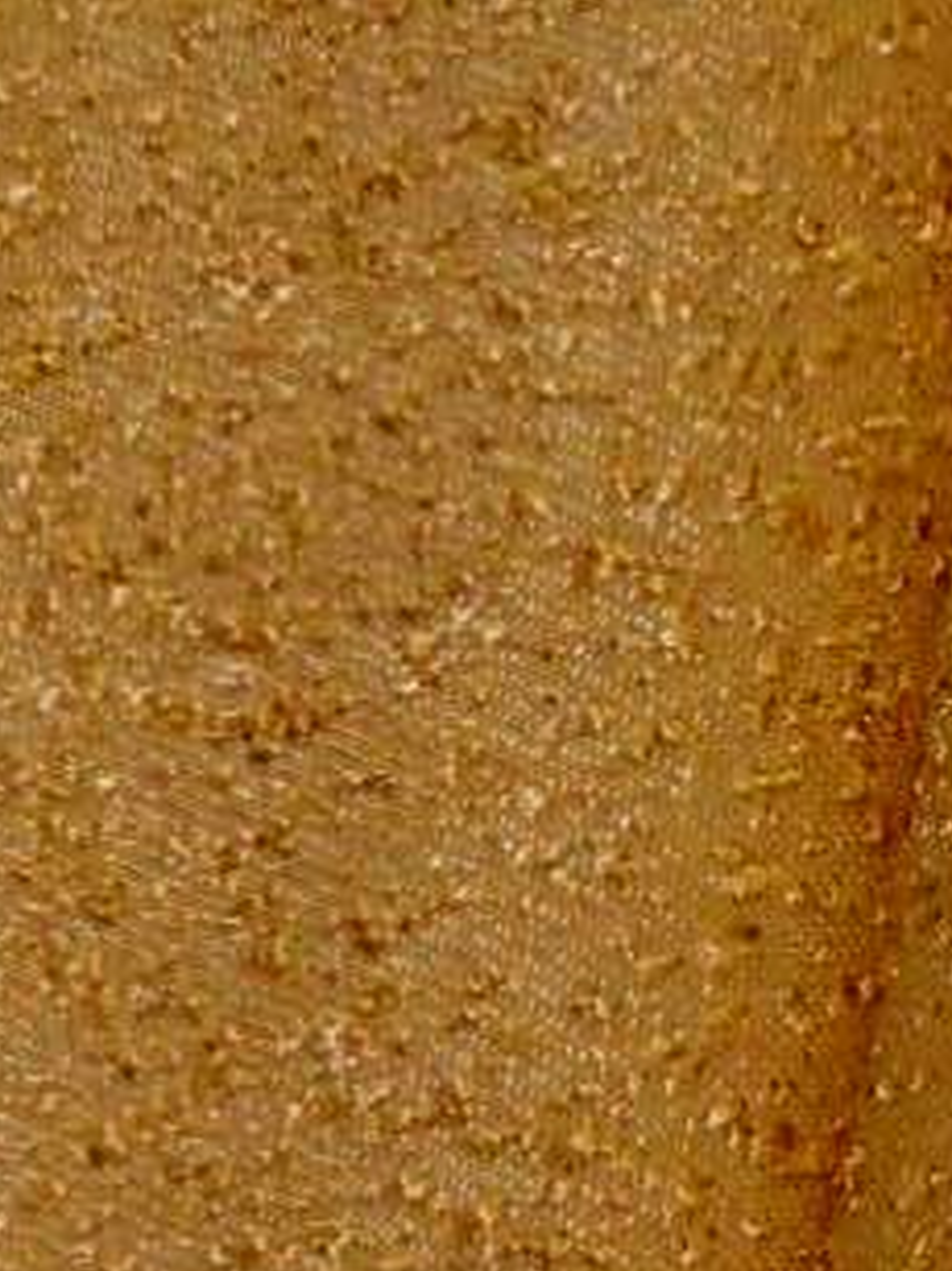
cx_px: 832
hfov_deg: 4.4
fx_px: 12476
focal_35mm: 340
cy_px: 2111
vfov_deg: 5.8
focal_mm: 18.3
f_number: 5.4
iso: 1600
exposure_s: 1/80
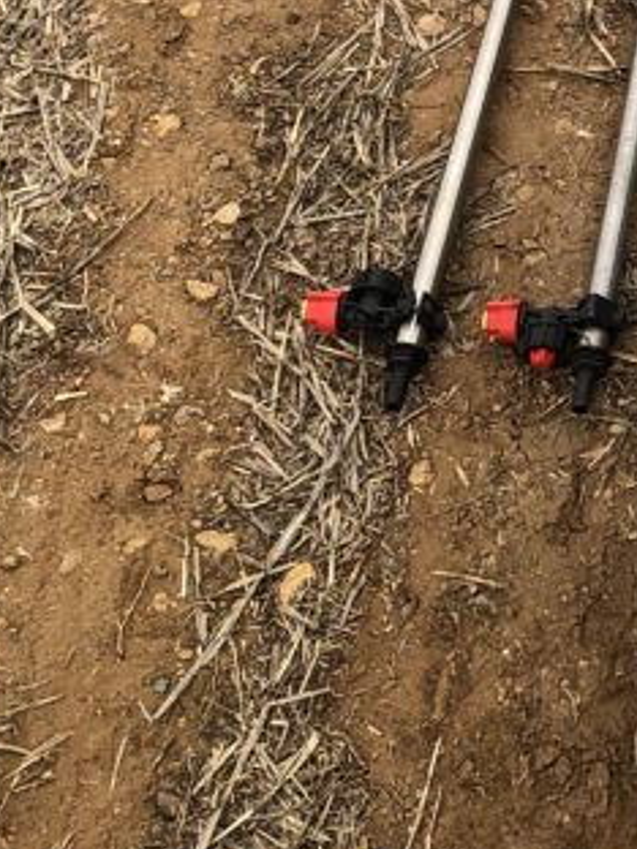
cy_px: 19
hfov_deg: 14.7
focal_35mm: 92
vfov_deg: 20.7
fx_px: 2257
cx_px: 1010
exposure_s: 1/146
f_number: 1.8
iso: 20
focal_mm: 3.99
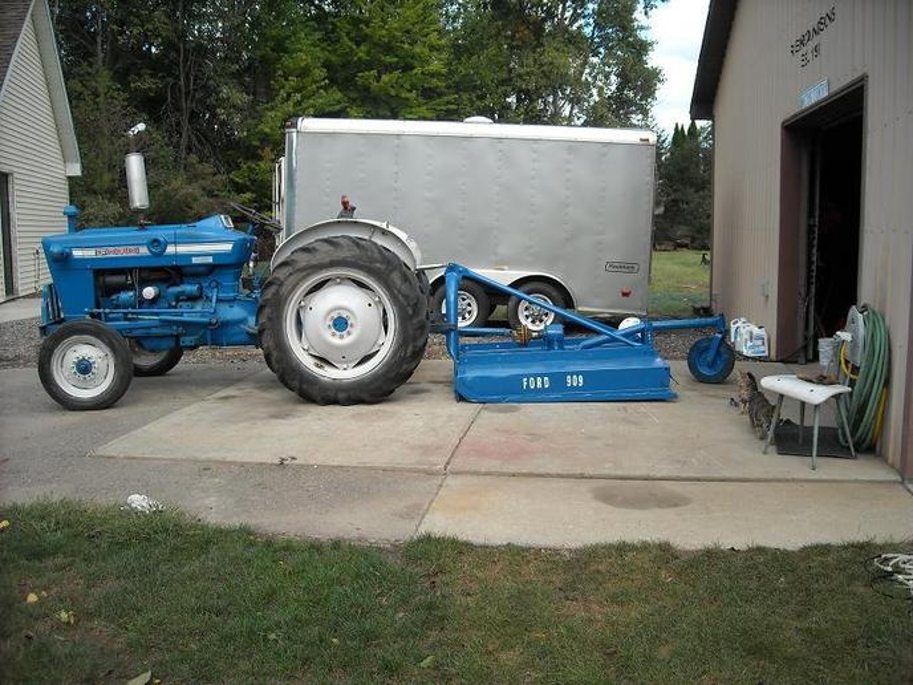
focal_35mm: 35
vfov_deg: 40.7
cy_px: 342
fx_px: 923
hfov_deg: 52.6
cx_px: 456
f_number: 2.8
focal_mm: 5.7
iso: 64
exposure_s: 1/478
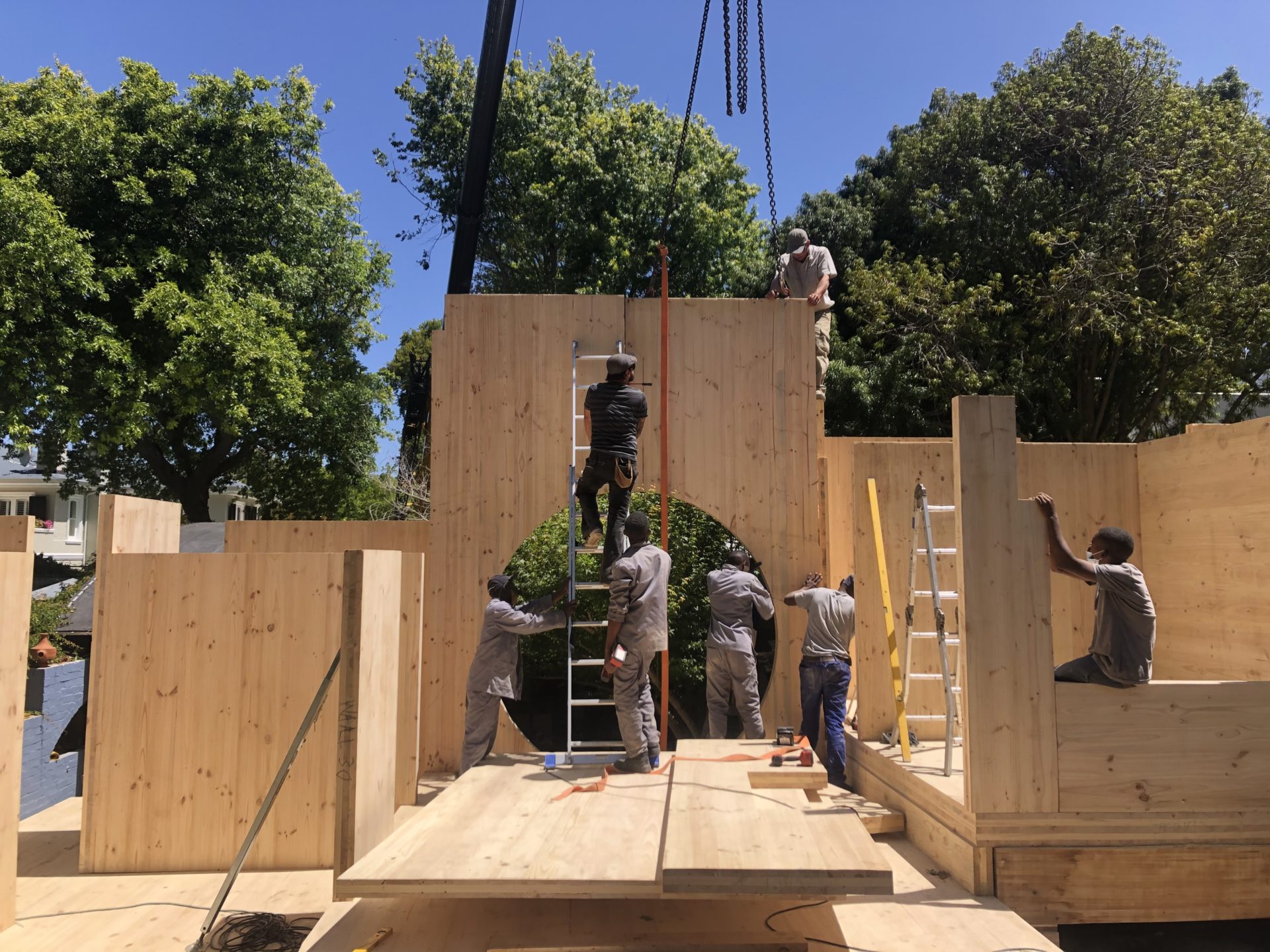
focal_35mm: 28
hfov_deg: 63.4
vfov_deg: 49.7
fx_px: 1027
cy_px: 476
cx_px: 635
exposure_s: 1/1200
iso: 20
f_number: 1.8
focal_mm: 3.99
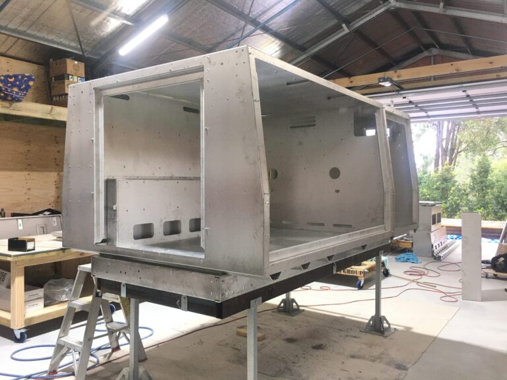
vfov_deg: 48.2
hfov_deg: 61.7
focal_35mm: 29
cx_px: 254
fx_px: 425
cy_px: 190
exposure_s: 1/33
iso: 40
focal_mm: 4.15
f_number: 2.2
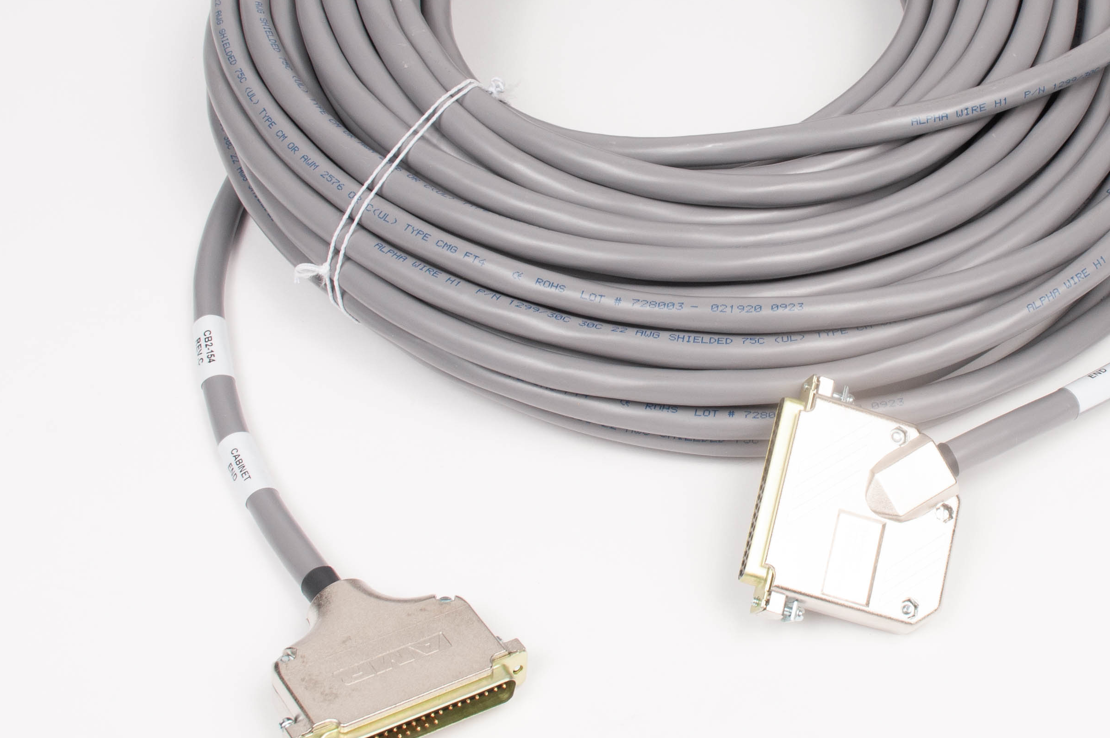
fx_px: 1971
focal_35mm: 64
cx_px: 768
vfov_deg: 21.1
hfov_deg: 31.1
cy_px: 223
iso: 200
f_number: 11
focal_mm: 24
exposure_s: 1/80
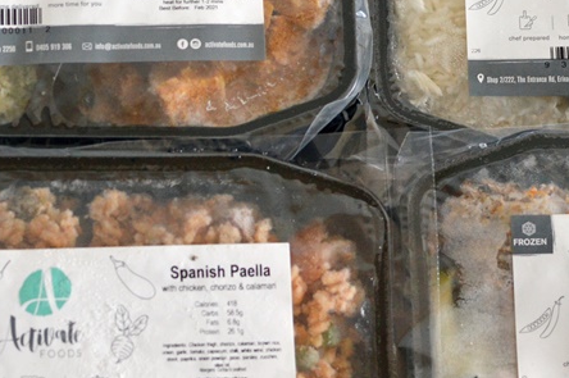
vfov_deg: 9.6
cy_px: 14
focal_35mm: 142
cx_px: 83
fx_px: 2248
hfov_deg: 14.3
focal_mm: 35
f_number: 3.5
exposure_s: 1/100
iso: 800
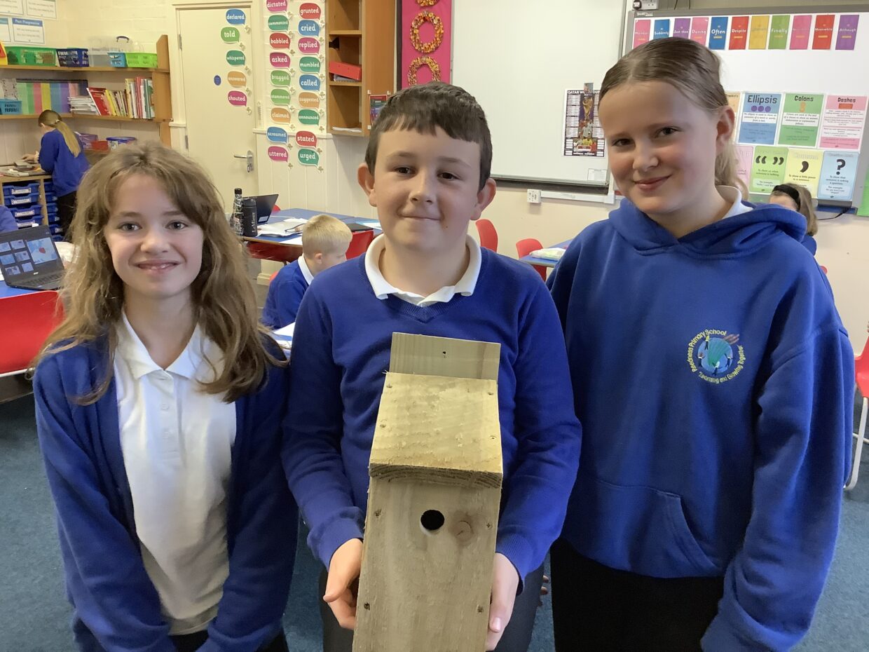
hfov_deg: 58.4
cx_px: 434
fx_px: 778
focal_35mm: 31
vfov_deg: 45.4
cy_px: 326
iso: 250
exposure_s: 1/50
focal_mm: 3.3
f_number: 2.4
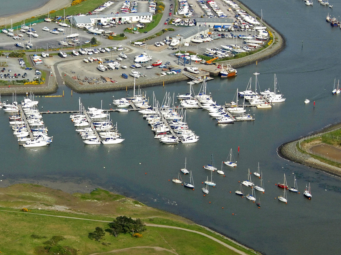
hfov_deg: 13.0
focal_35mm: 150
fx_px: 1479
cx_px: 19
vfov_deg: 9.9
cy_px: 133
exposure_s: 1/1000
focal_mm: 45
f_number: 6.7
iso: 400
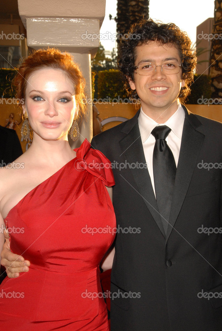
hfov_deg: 22.7
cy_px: 166
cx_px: 111
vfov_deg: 33.4
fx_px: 553
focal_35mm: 60
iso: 500
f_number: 8
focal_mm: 40
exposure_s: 1/250
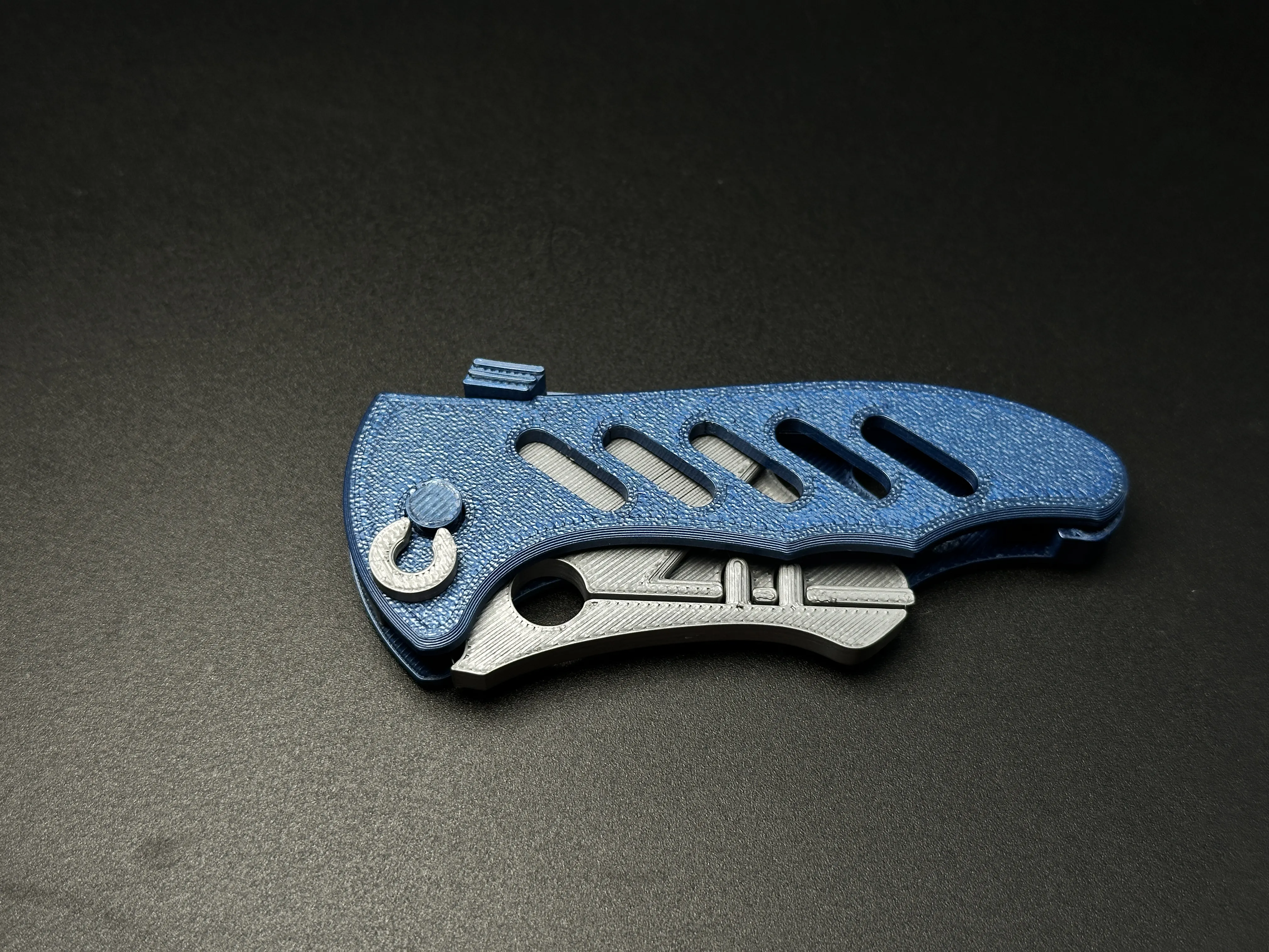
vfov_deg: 30.3
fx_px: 1760
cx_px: 634
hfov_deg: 39.7
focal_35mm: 48
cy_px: 476
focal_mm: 6.86
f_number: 1.78
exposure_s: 1/642
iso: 64
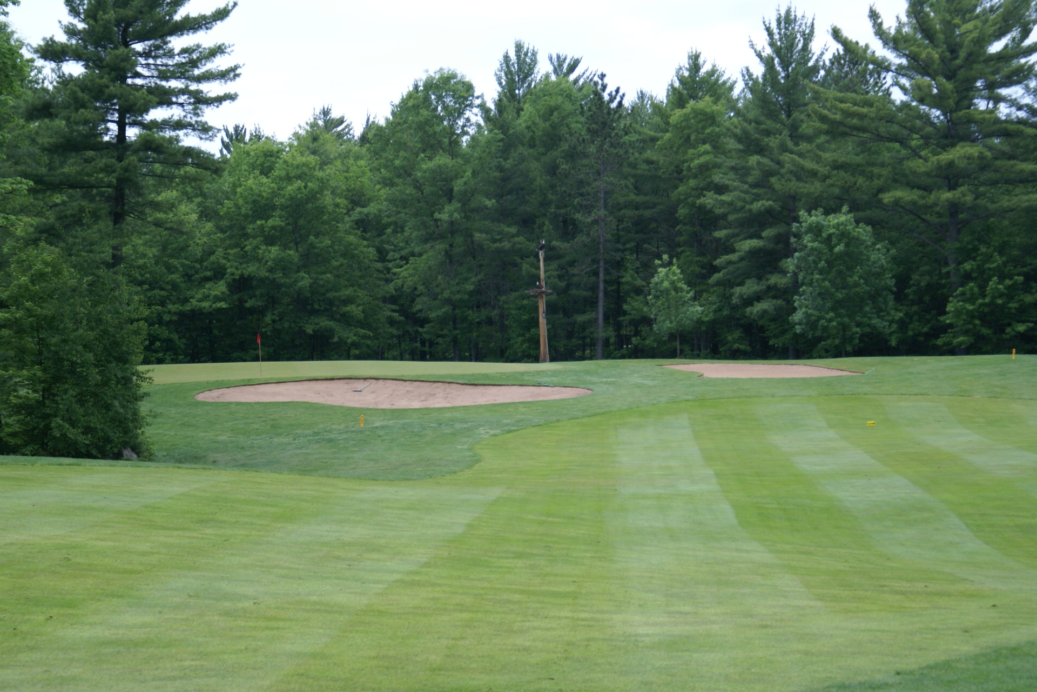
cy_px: 346
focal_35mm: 105
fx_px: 3024
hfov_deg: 19.5
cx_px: 518
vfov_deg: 13.0
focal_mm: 70
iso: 250
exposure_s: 1/125
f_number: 5.6
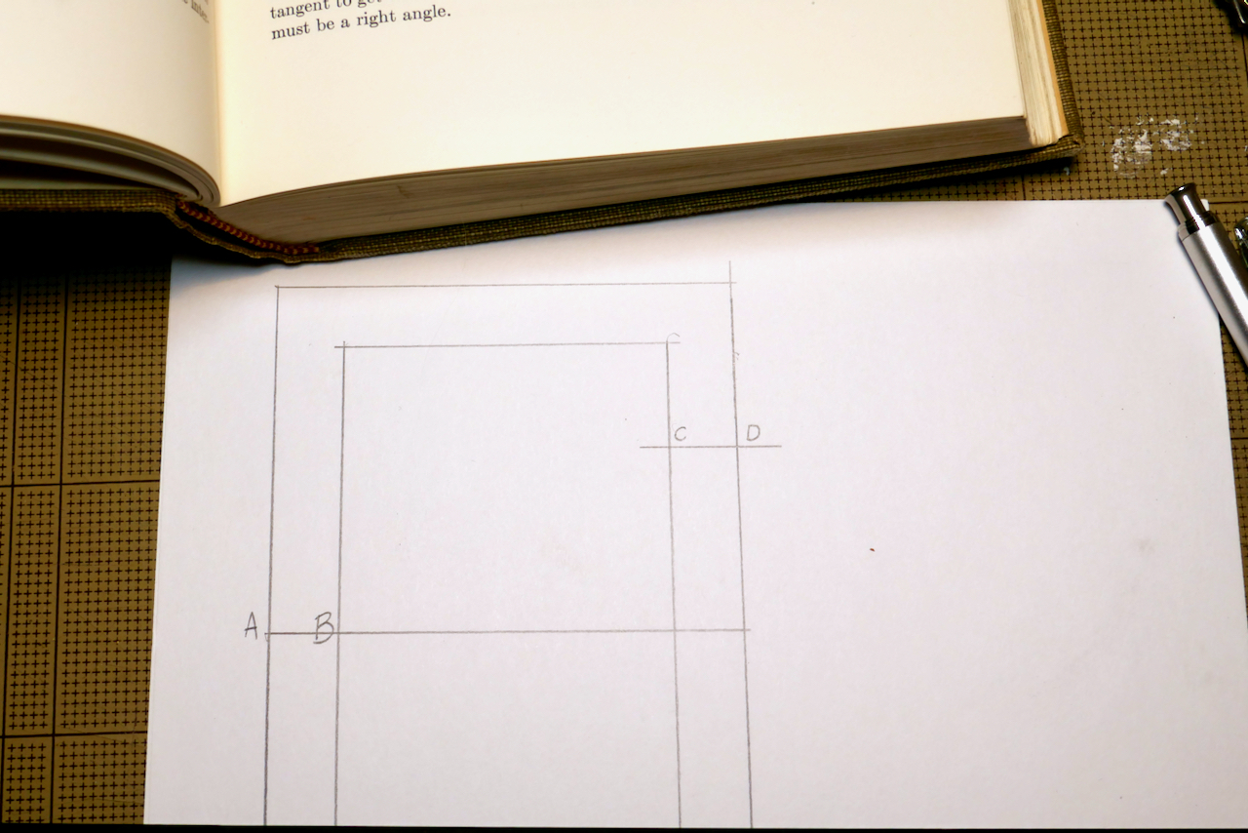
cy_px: 416
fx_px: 1560
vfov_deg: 29.9
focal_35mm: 45
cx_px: 624
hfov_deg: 43.6
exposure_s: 1/80
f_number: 6.3
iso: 200
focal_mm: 16.5
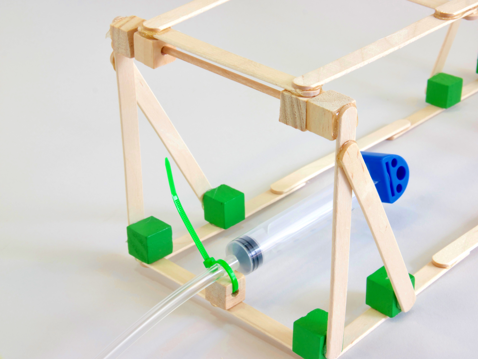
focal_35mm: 84
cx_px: 239
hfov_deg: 23.3
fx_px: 1160
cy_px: 180
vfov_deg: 17.6
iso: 200
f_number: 22
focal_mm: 42
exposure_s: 1/2.5
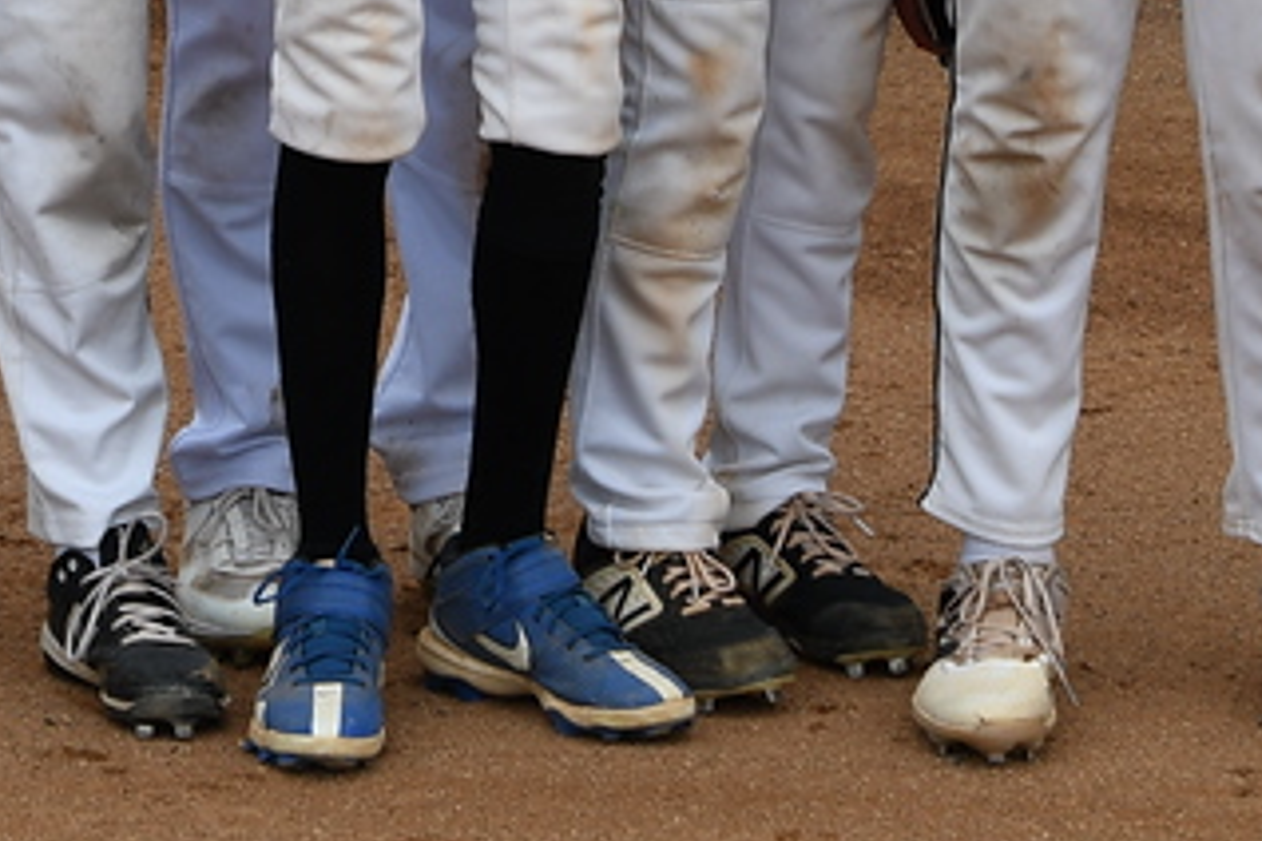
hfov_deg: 9.8
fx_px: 7326
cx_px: 75
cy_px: -704
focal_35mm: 209
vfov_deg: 6.4
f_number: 5.6
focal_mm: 35
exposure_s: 1/500
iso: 100
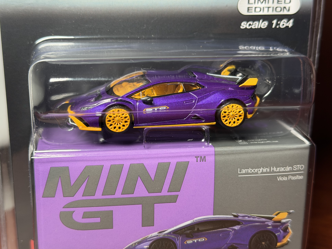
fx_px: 480
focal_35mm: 50
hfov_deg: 38.2
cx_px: 159
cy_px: 121
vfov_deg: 29.1
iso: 80
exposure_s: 1/122
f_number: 1.78
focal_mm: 6.76
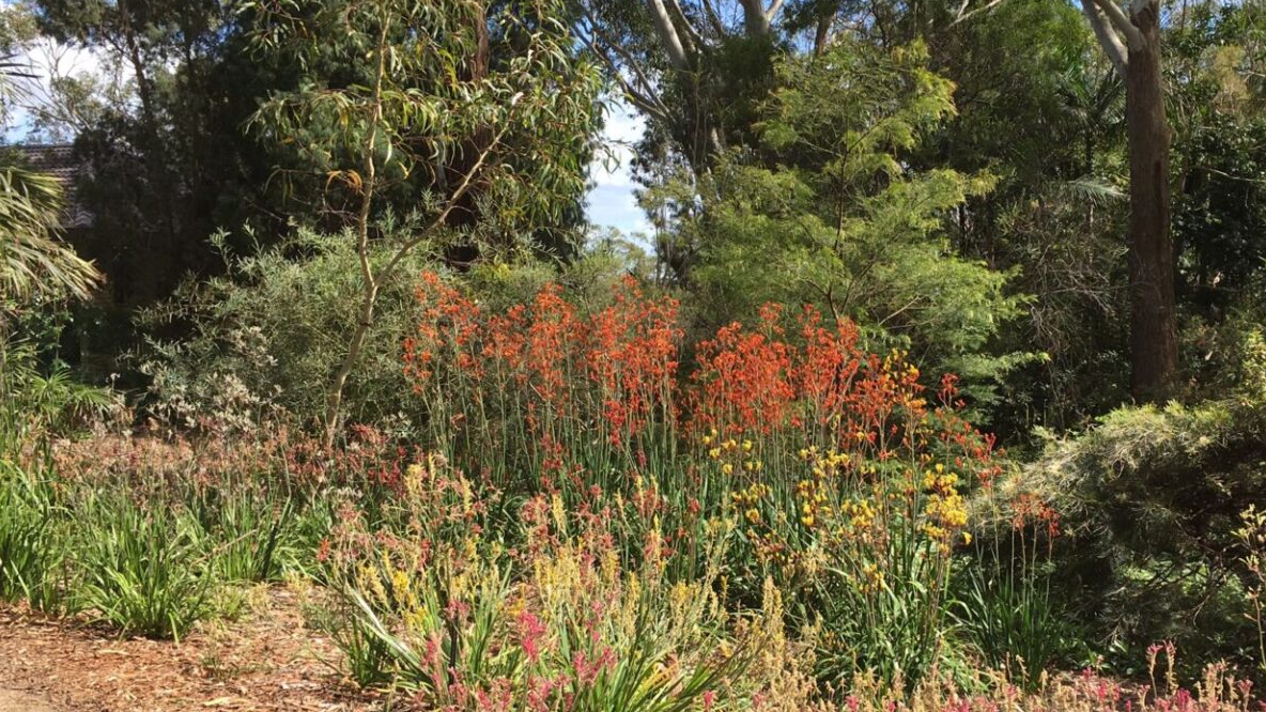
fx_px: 1376
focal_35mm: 41
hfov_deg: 48.8
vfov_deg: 29.0
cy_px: 405
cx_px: 812
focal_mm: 4.15
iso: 25
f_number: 2.2
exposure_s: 1/754
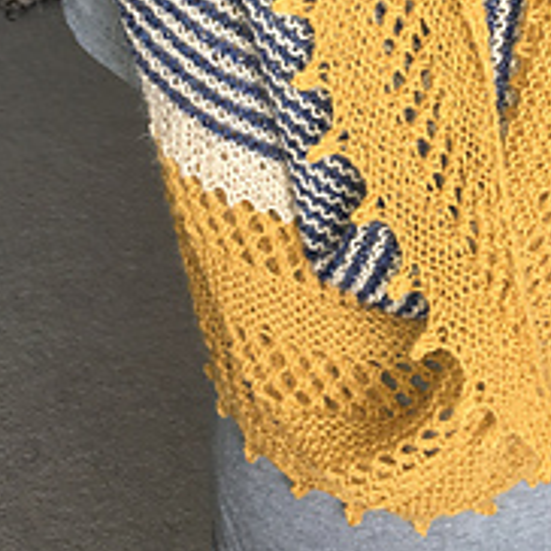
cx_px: 509
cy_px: 61
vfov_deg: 19.0
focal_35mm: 90
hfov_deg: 18.9
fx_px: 1621
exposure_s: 1/30
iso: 32
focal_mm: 4.15
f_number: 2.2
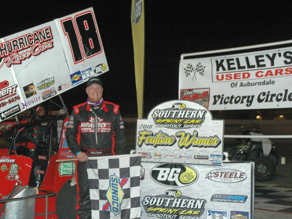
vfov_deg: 23.0
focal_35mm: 64
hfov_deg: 30.2
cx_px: 101
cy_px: 134
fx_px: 537
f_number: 5.6
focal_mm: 31
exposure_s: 1/60
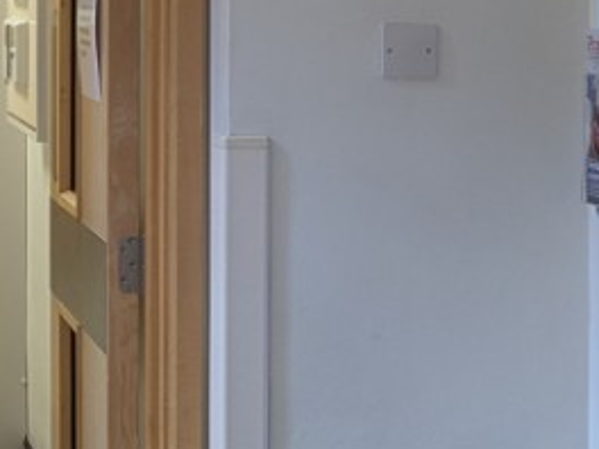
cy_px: 104
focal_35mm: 109
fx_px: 1886
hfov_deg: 16.6
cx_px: -272
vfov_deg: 13.5
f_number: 1.85
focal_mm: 6.81
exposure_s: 1/25
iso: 67
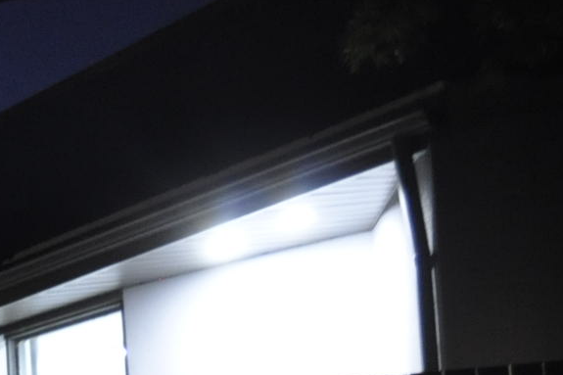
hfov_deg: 15.1
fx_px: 1923
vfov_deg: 10.4
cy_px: 685
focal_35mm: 123
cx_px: -336
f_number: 4
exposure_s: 1/8
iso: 1600
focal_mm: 22
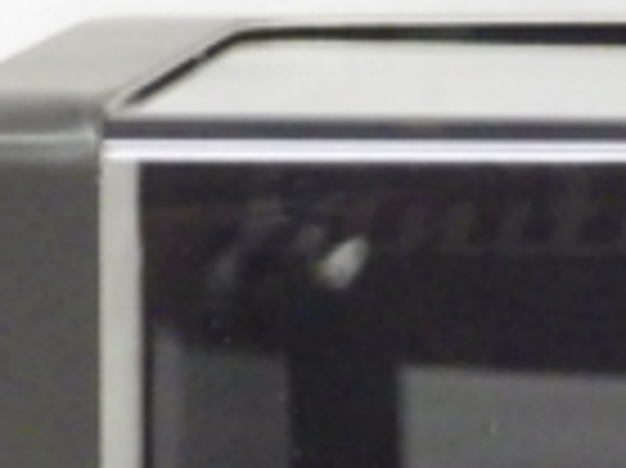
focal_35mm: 327
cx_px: 1261
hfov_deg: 5.9
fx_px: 5908
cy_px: 688
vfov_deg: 4.5
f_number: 4.2
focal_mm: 12.8
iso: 1000
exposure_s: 1/25
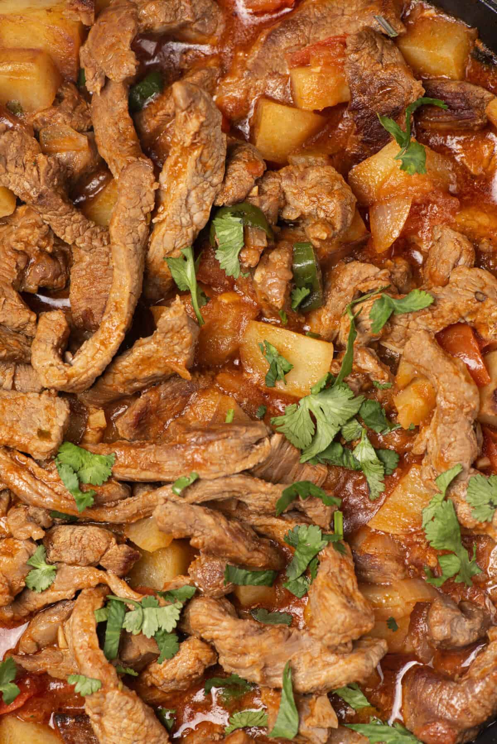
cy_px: 372
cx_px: 248
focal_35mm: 105
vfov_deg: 19.5
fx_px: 2173
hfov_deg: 13.1
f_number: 8
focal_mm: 105
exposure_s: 1/200
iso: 100
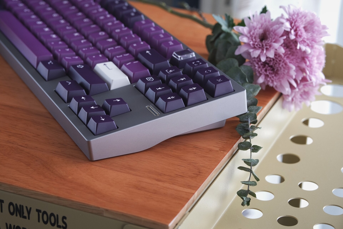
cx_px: 172
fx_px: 800
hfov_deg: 24.2
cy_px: 114
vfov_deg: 16.3
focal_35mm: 84
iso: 100
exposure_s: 1/4
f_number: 5.6
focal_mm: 56
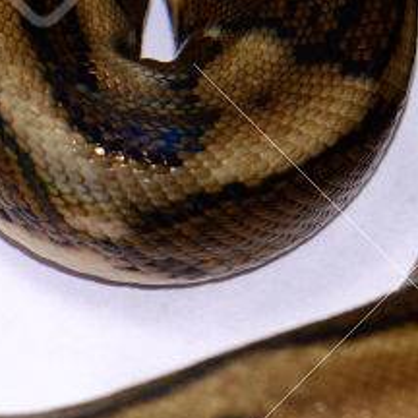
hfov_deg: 2.7
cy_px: -160
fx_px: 8874
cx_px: -304
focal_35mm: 650
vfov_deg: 2.7
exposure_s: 1/125
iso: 400
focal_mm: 85
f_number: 8
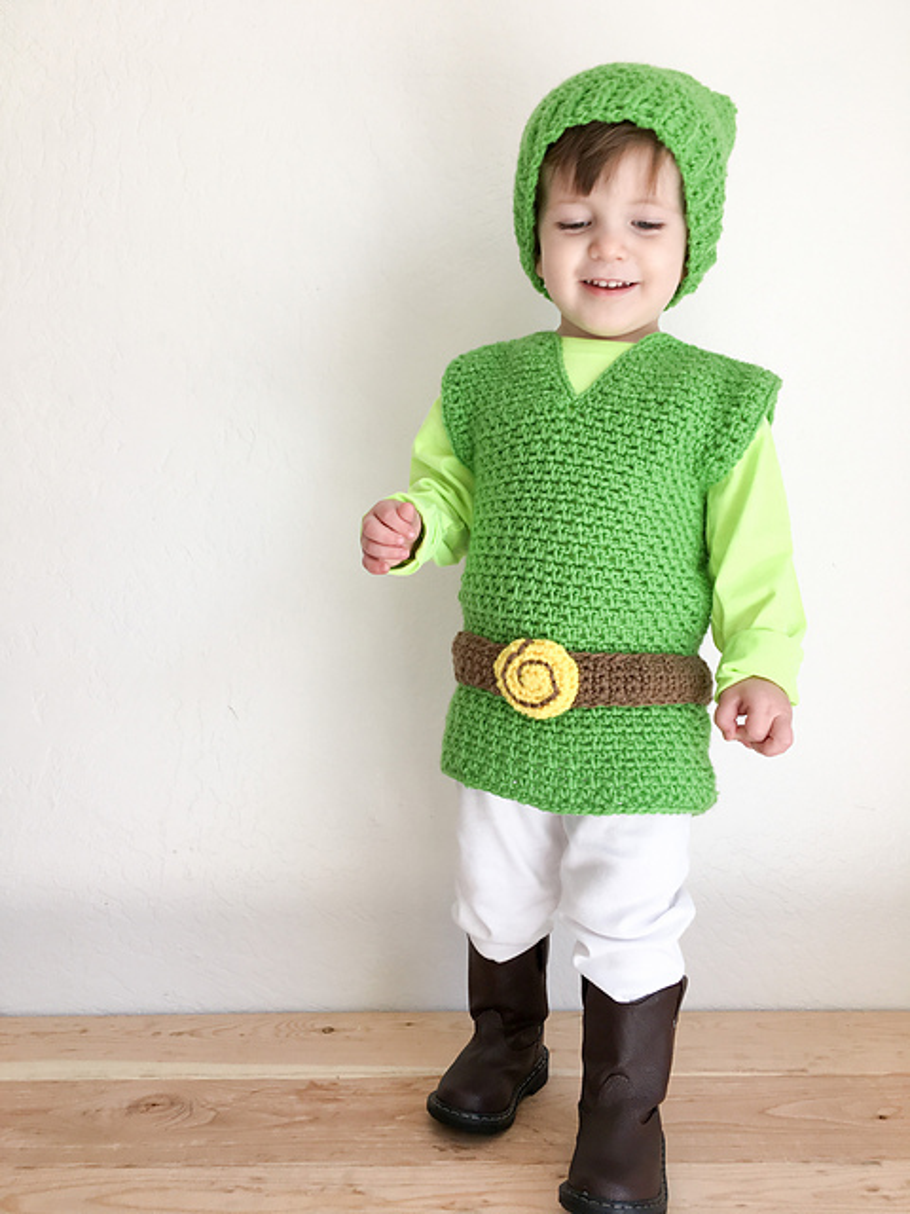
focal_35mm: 29
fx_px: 1016
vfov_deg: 61.7
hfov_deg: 48.2
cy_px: 607
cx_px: 455
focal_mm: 4.15
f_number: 2.2
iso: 40
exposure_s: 1/120
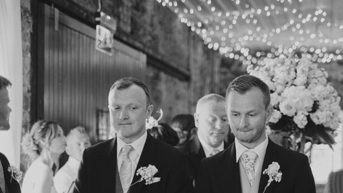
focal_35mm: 76
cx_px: 204
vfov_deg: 15.8
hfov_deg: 27.8
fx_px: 691
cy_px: 155
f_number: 1.4
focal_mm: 35
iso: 1600
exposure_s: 1/160
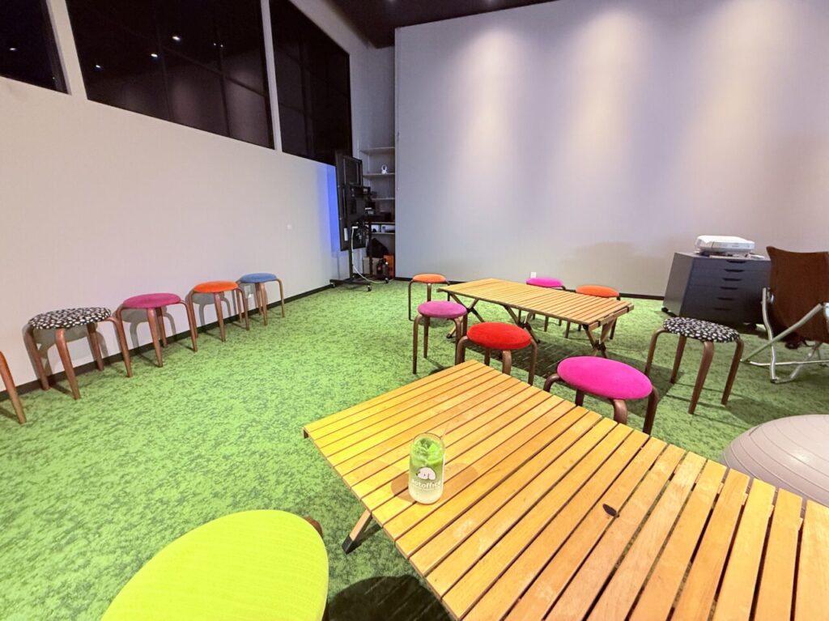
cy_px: 310
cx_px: 414
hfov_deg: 102.1
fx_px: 335
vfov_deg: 85.6
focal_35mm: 14
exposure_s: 1/60
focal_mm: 2.22
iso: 500
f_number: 2.2
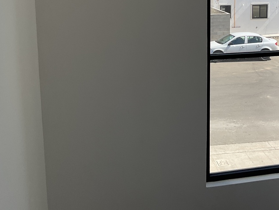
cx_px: 230
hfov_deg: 34.3
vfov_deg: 26.2
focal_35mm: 54
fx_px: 435
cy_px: 25
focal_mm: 3
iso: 16
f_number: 1.8
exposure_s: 1/1311
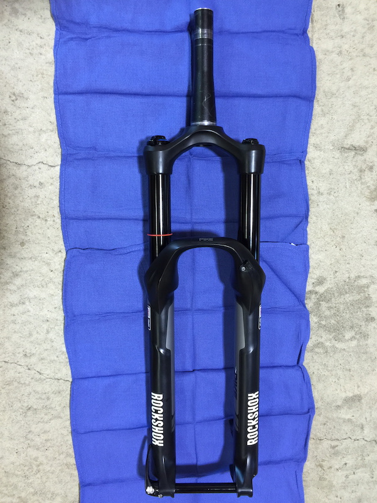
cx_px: 188
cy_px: 252
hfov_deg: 48.2
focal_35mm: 29
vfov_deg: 61.7
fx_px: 421
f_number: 2.2
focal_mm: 4.15
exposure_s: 1/15
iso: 64
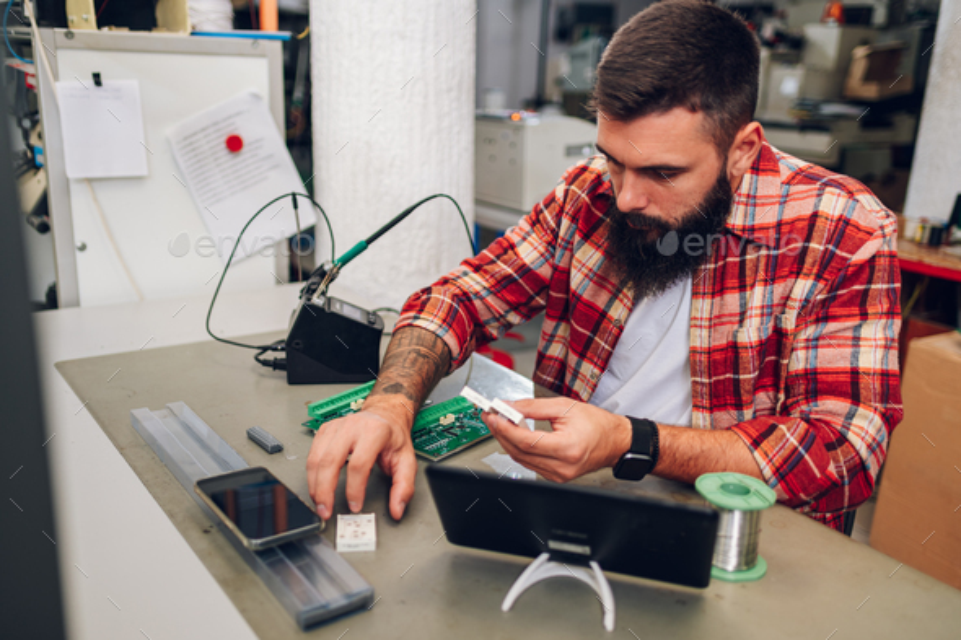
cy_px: 320
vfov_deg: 37.8
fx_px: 934
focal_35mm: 35
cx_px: 480
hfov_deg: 54.4
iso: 100
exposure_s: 1/160
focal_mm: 35
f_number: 1.8
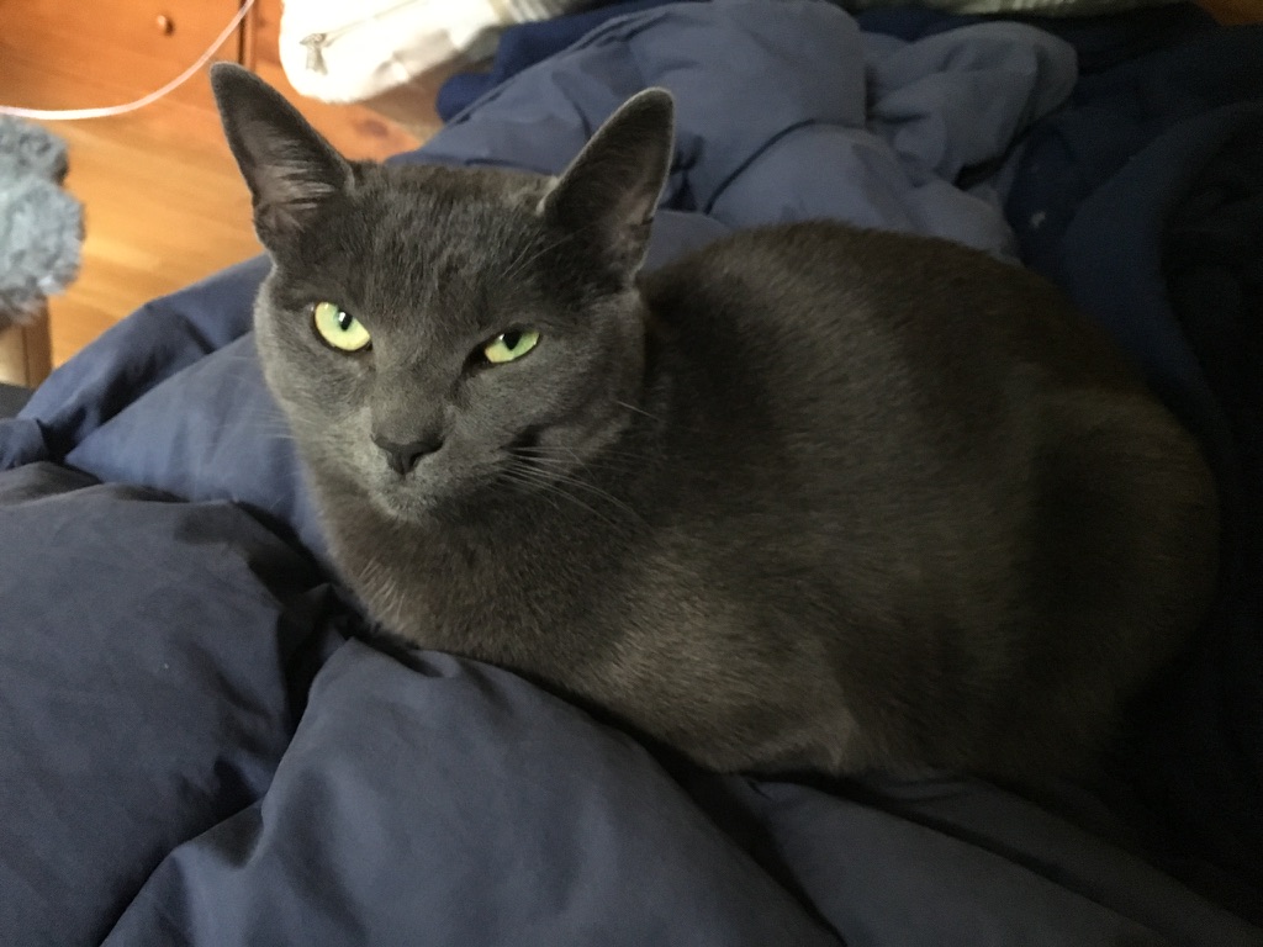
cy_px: 474
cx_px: 632
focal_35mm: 29
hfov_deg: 61.7
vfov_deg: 48.2
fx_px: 1058
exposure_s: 1/15
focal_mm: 4.15
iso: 400
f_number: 2.2
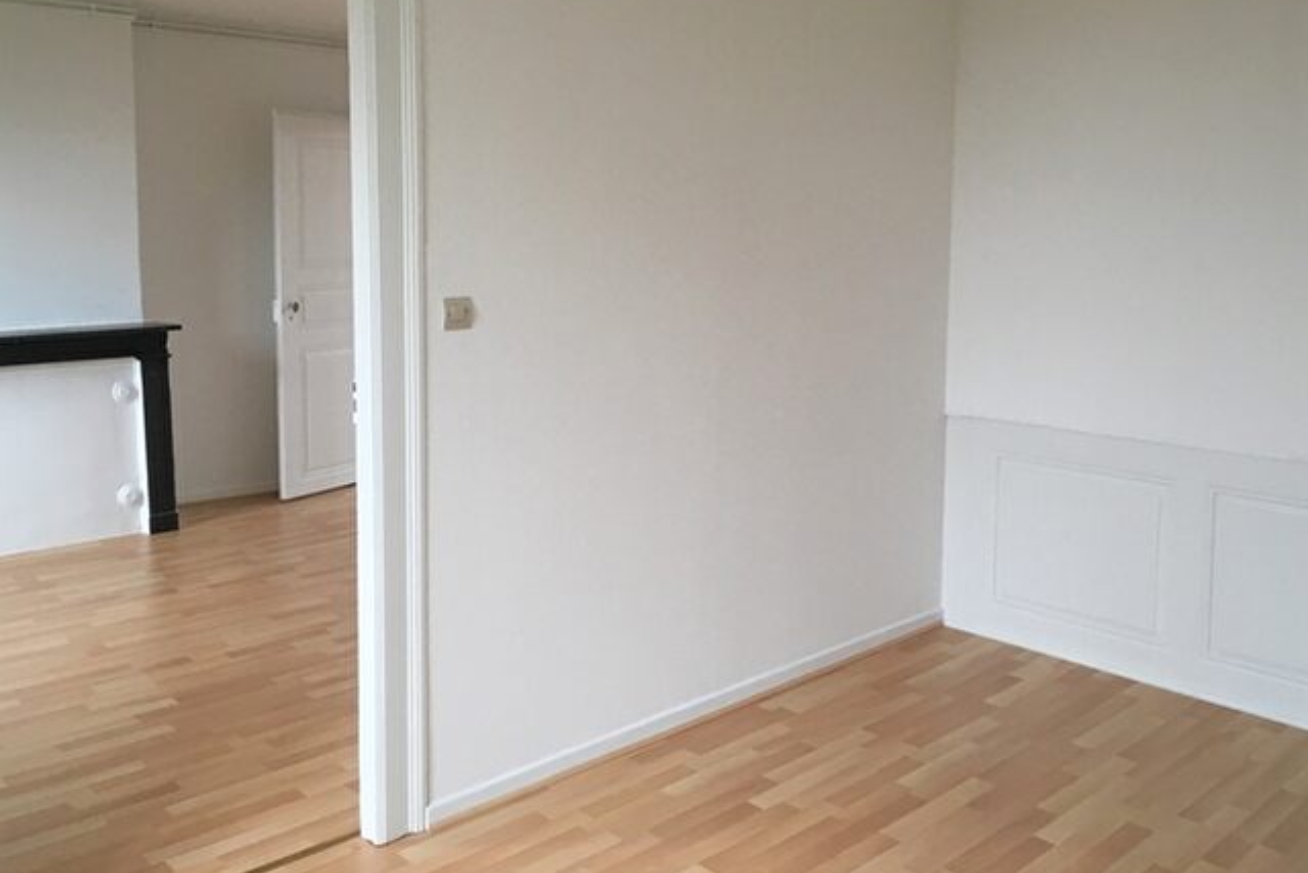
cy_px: 347
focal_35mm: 33
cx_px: 650
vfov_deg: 39.8
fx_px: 1199
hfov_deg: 57.2
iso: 50
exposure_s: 1/33
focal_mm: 4.15
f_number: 2.2
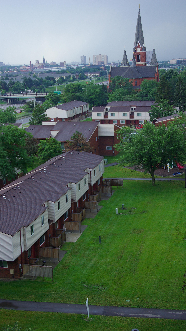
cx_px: 82
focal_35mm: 56
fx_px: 487
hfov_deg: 21.6
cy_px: 165
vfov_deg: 37.5
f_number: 5.6
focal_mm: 35
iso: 200
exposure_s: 1/90
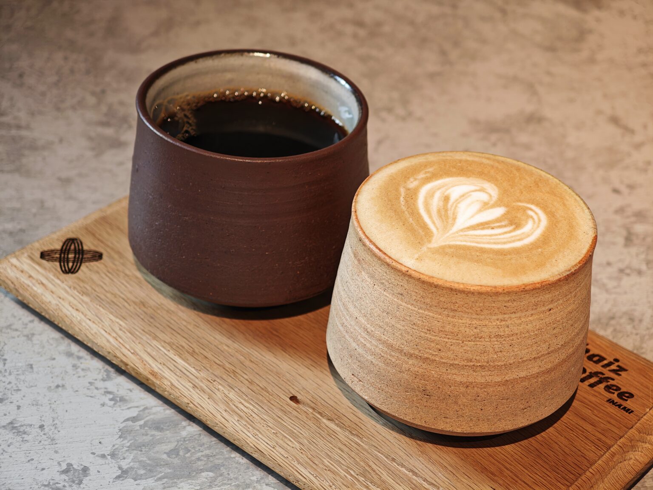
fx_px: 1415
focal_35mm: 75
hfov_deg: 26.0
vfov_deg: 19.6
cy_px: 245
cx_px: 326
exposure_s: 1/120
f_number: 1.8
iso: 160
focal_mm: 12.28
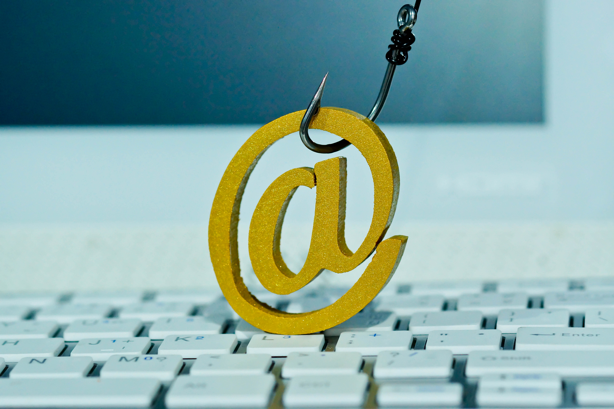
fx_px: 2558
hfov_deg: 13.7
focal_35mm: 150
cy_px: 204
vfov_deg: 9.1
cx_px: 307
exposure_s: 1/25
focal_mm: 100
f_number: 4
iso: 800
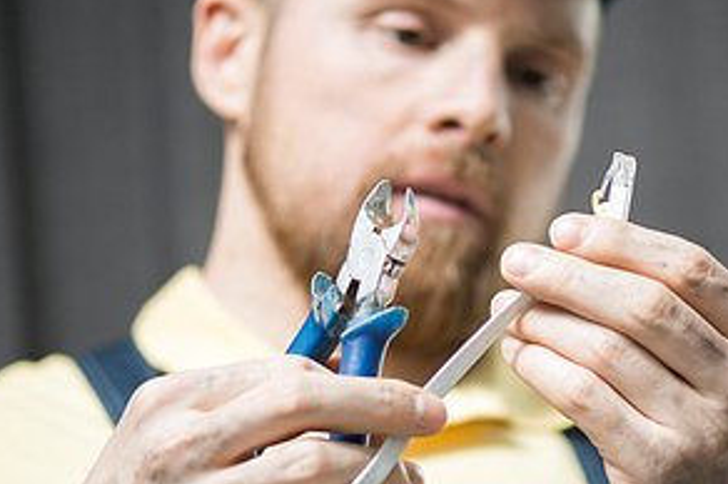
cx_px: 449
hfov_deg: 11.4
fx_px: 3636
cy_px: 343
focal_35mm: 180
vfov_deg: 7.6
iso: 800
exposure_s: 1/100
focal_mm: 105
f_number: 3
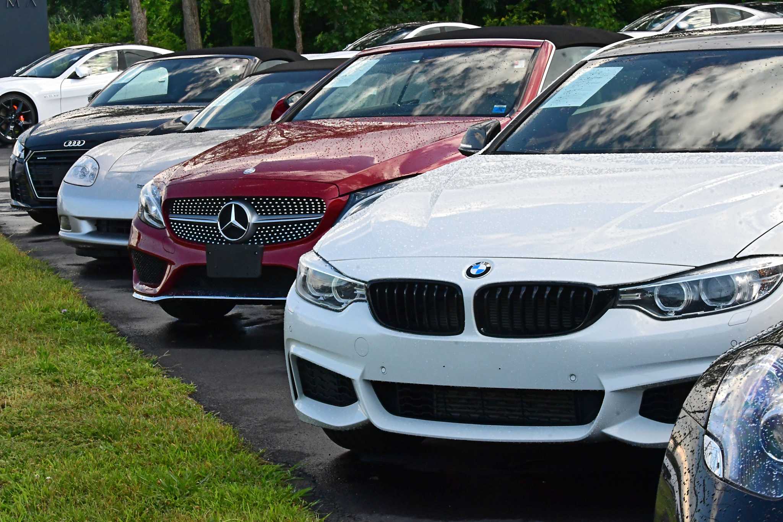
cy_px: 261
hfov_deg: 19.5
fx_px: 2283
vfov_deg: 13.0
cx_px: 392
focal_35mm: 105
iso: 3200
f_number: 22
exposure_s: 1/400
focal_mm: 70
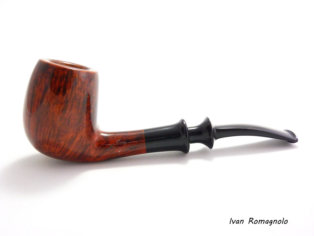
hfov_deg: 50.1
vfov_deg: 38.7
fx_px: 336
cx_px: 157
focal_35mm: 37
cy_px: 118
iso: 400
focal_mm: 6.7
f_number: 3.1
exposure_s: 1/30
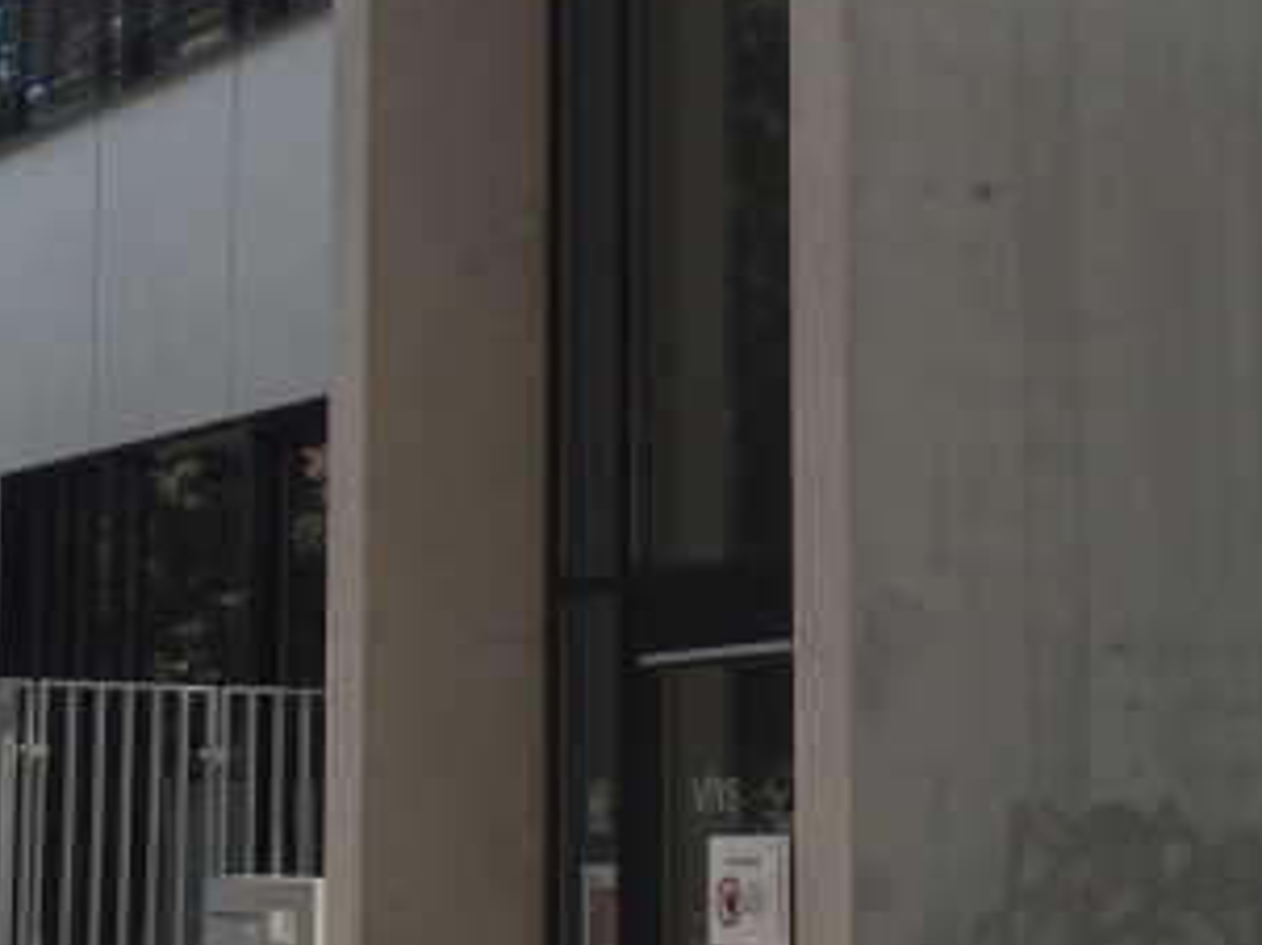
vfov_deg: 12.7
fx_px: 4226
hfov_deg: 16.9
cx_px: 405
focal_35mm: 116
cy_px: 138
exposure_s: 1/800
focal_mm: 7.4
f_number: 4
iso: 100
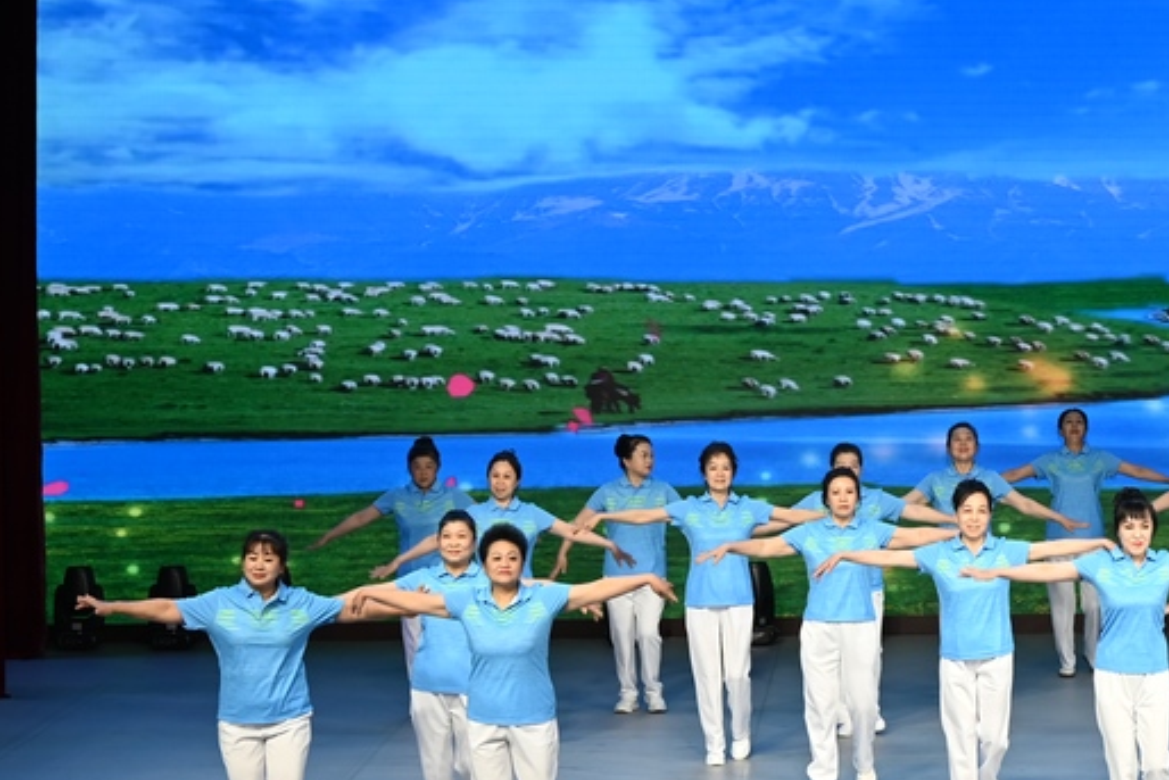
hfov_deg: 16.8
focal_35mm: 119
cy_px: 269
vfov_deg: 11.5
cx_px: 1178
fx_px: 3865
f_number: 5.6
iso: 400
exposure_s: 1/160
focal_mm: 51
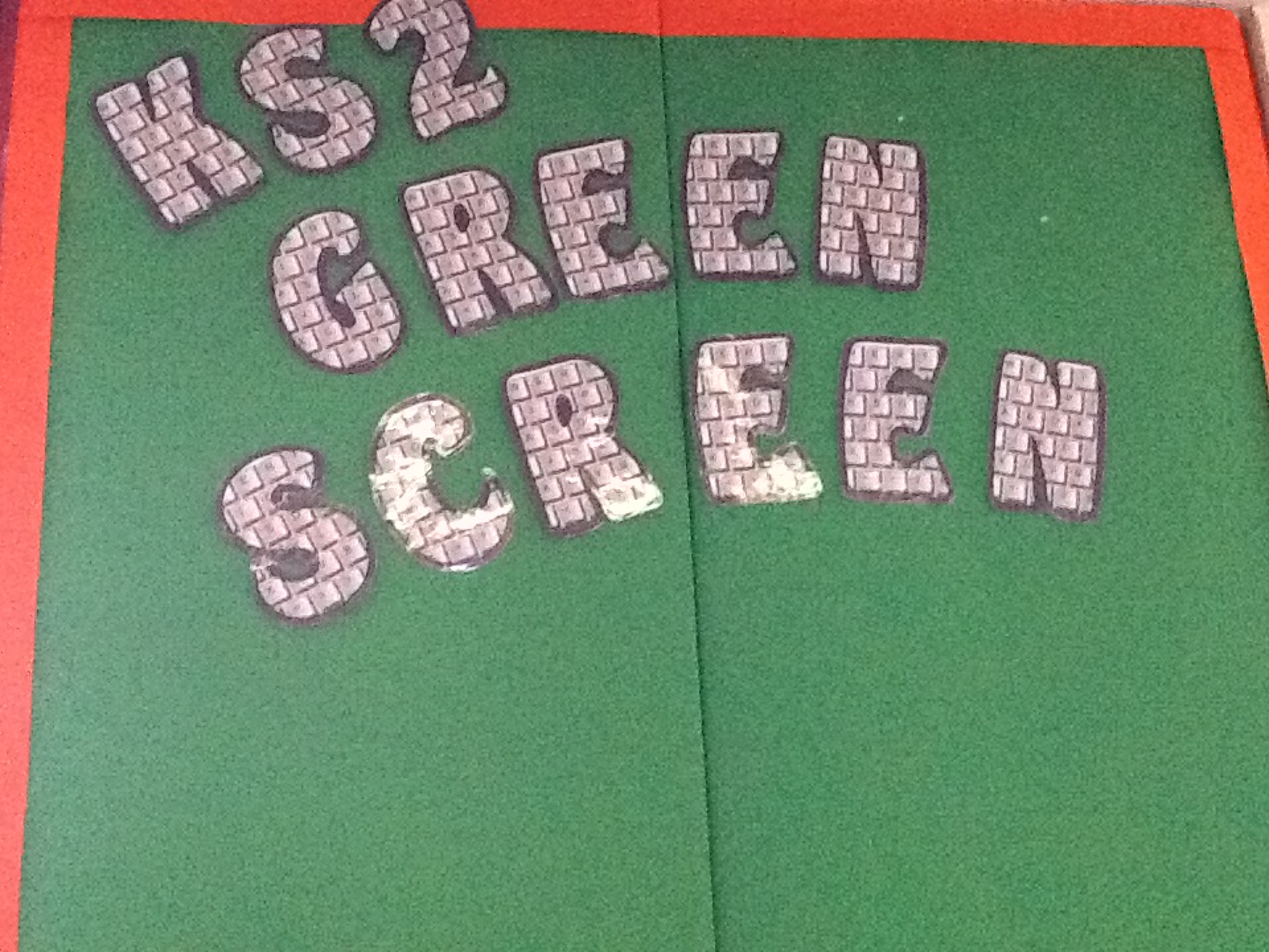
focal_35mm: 44
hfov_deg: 42.9
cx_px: 634
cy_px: 476
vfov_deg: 32.9
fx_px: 1613
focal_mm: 2.03
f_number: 2.4
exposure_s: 1/15
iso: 500
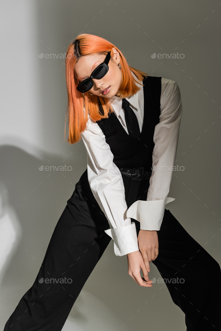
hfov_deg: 27.0
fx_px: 460
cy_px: 166
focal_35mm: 50
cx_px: 110
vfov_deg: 39.6
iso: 200
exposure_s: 1/160
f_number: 3.5
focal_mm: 50
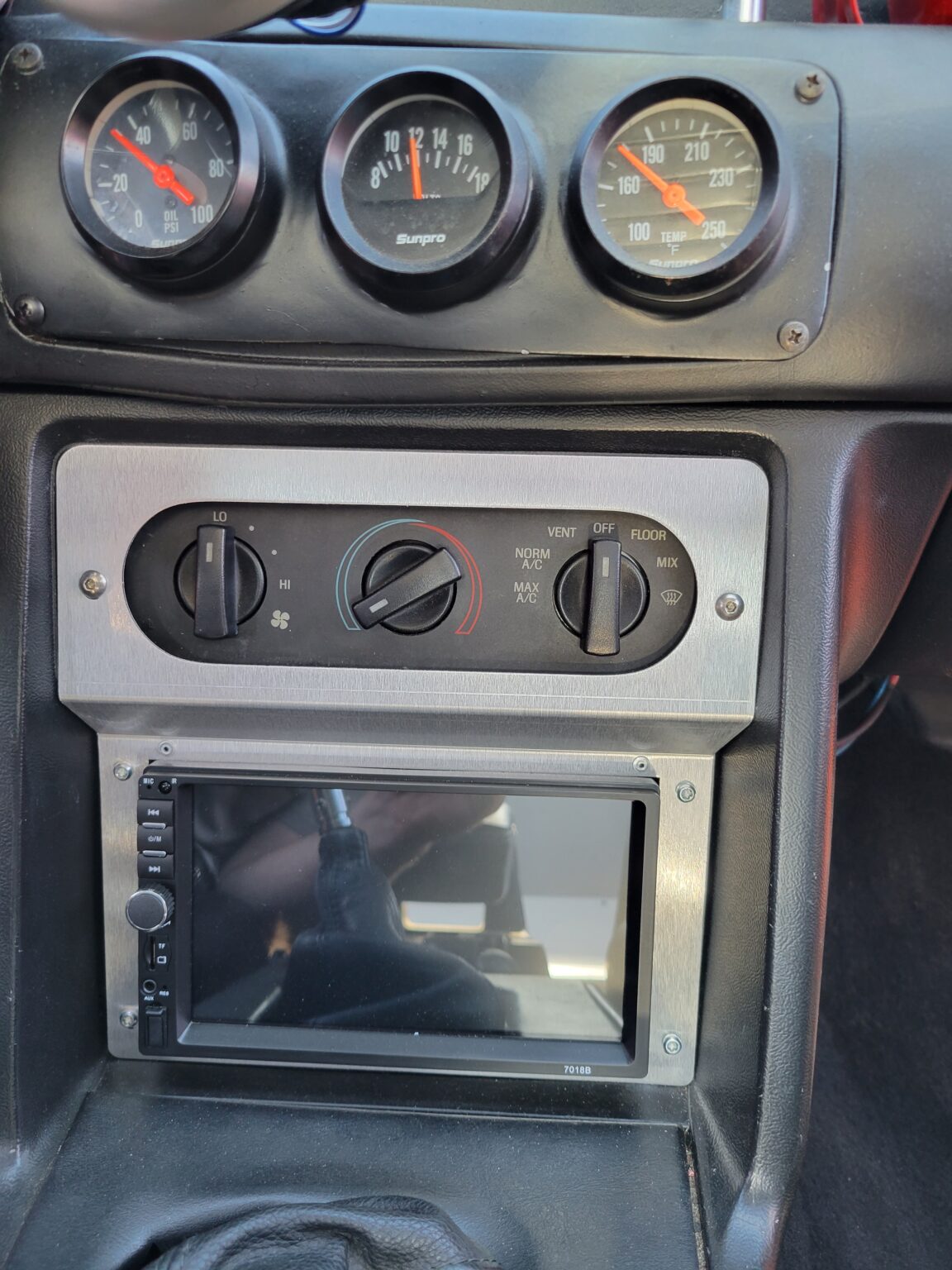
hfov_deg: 53.1
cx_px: 476
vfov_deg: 67.3
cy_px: 635
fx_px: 953
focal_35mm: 26
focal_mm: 5.4
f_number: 1.8
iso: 160
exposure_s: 1/120
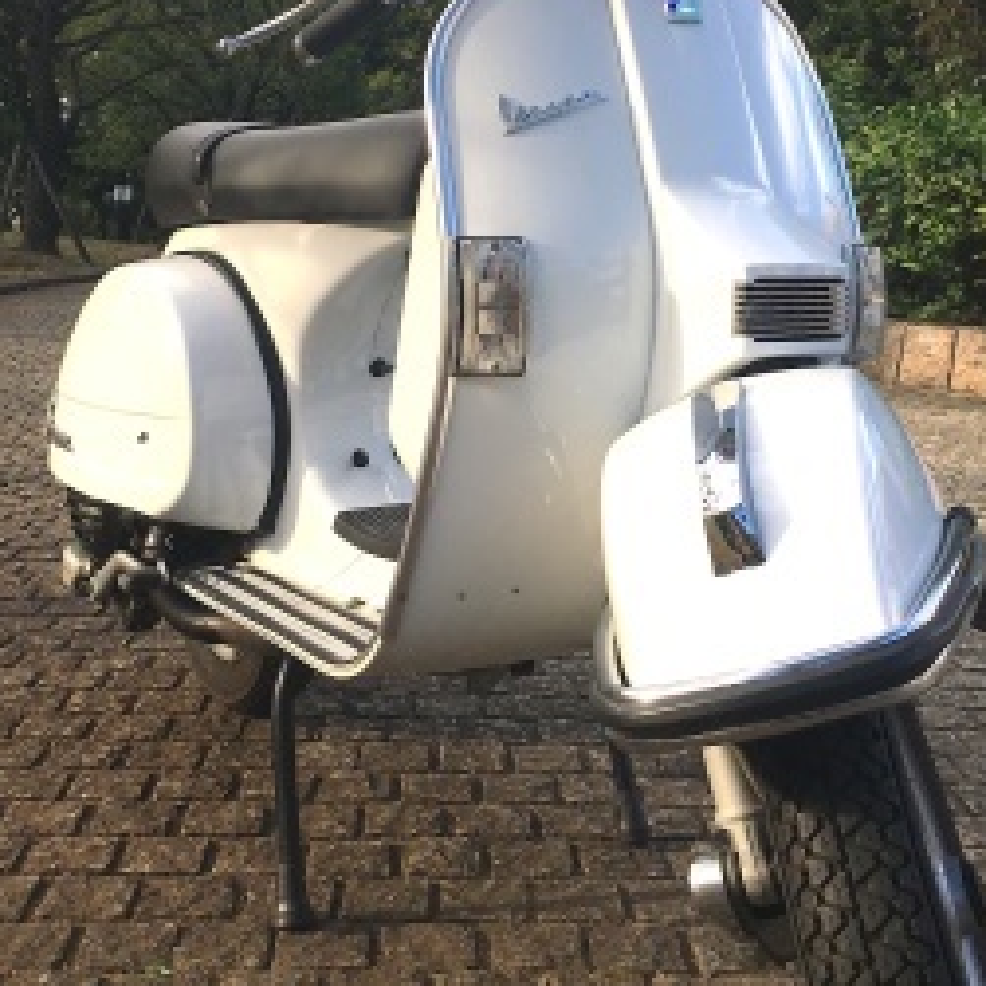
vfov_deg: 36.1
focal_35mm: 46
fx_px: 1482
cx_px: 489
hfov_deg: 36.8
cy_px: 271
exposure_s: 1/382
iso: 25
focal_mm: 4.15
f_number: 2.2
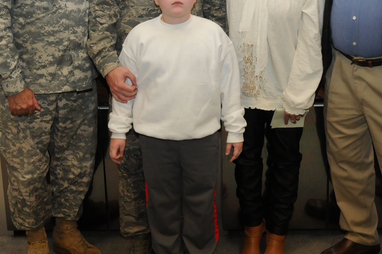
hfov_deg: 31.0
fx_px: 689
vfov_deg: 20.7
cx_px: 191
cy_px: 55
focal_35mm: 65
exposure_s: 1/60
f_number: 7.1
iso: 1000
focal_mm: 22
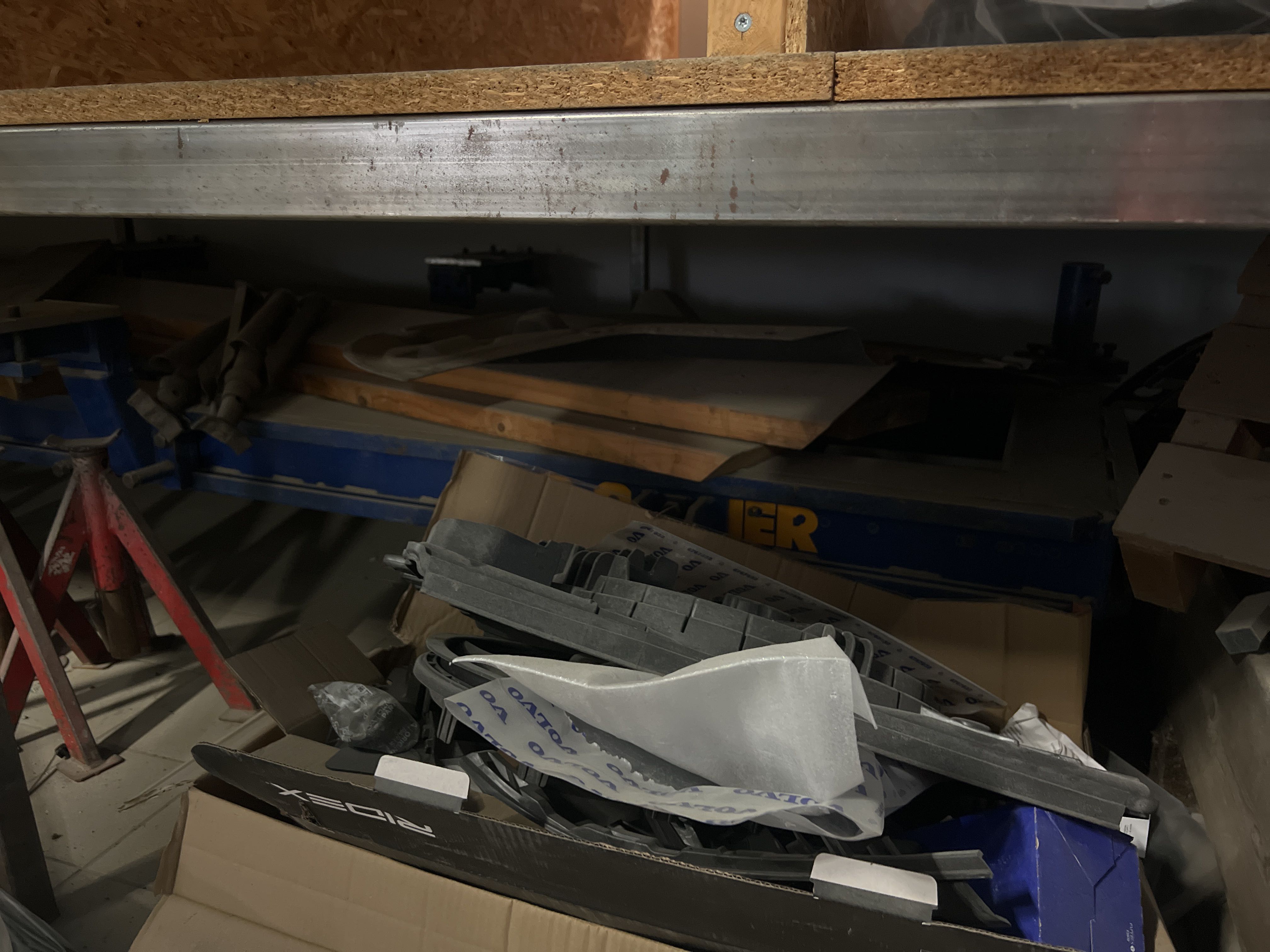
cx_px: 635
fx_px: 954
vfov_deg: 53.1
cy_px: 476
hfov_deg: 67.3
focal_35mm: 26
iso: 800
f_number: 1.5
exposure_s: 1/25
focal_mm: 5.7
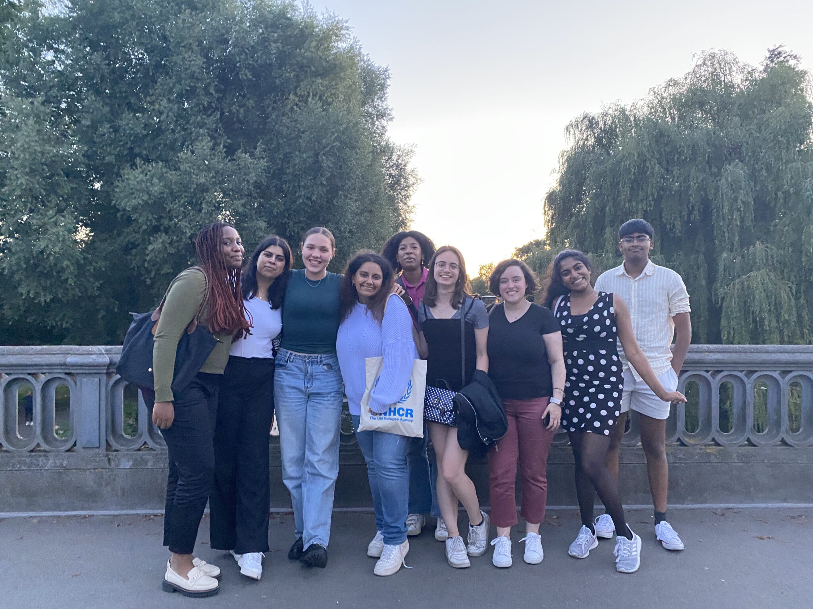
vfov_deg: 53.1
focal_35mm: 26
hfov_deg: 67.3
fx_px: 611
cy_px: 304
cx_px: 406
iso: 640
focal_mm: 4.25
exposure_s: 1/25
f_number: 1.8
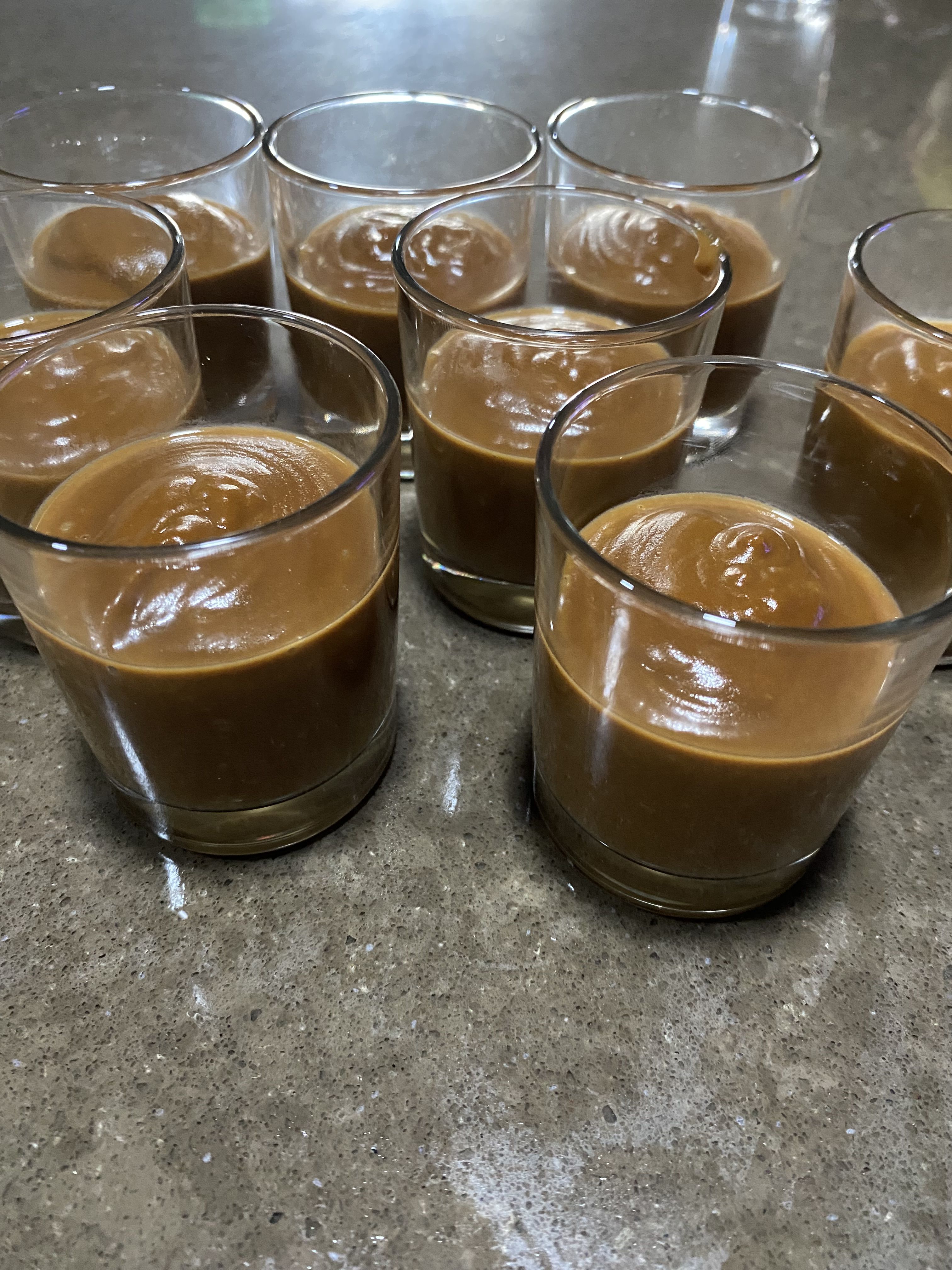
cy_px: 635
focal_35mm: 25
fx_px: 917
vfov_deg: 69.4
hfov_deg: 54.9
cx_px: 476
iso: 640
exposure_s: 1/30
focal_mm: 4.25
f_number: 1.8
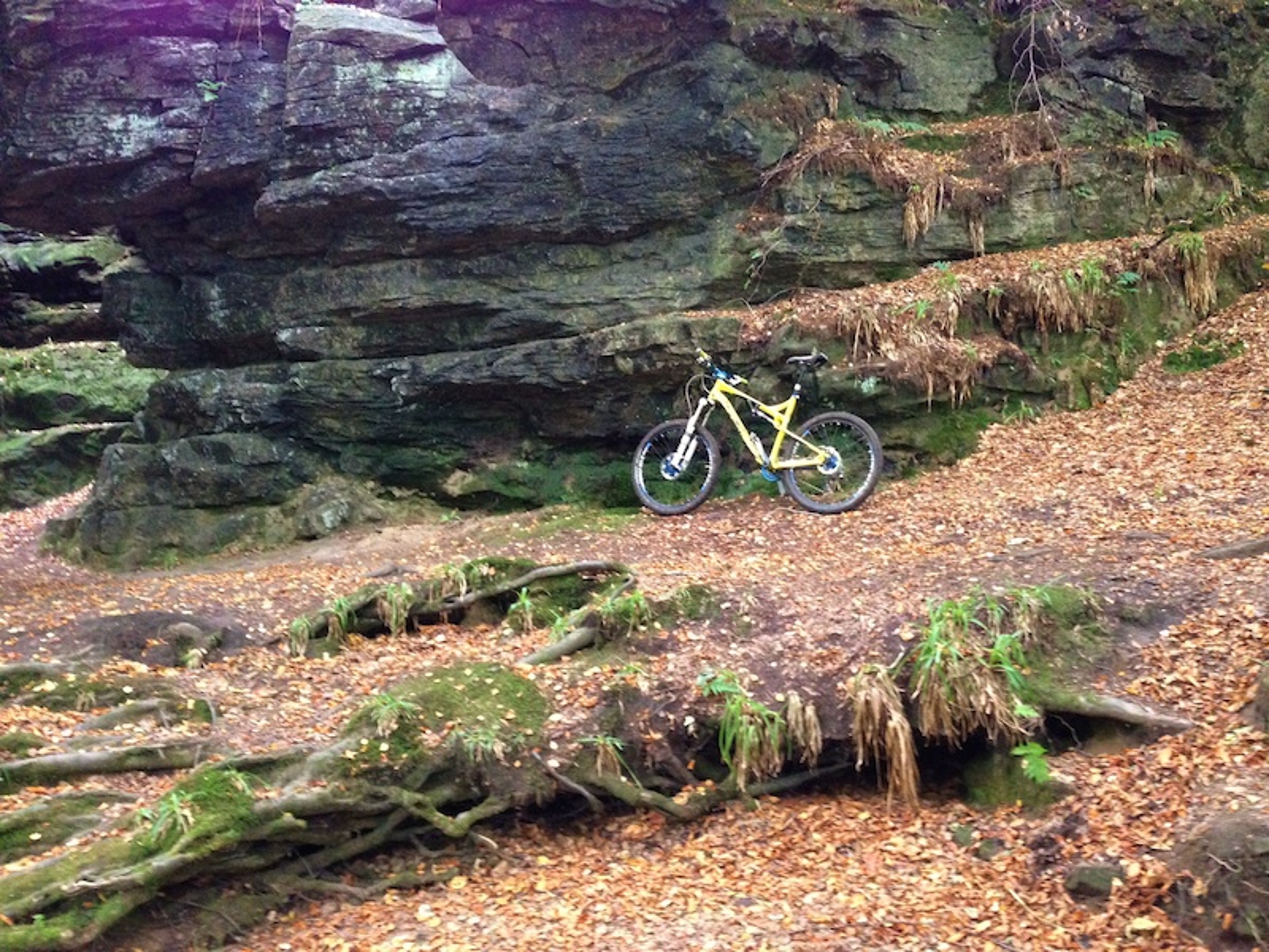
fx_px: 1210
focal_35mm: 33
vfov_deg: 42.9
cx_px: 634
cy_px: 476
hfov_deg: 55.4
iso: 400
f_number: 2.4
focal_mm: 4.12
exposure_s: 1/15
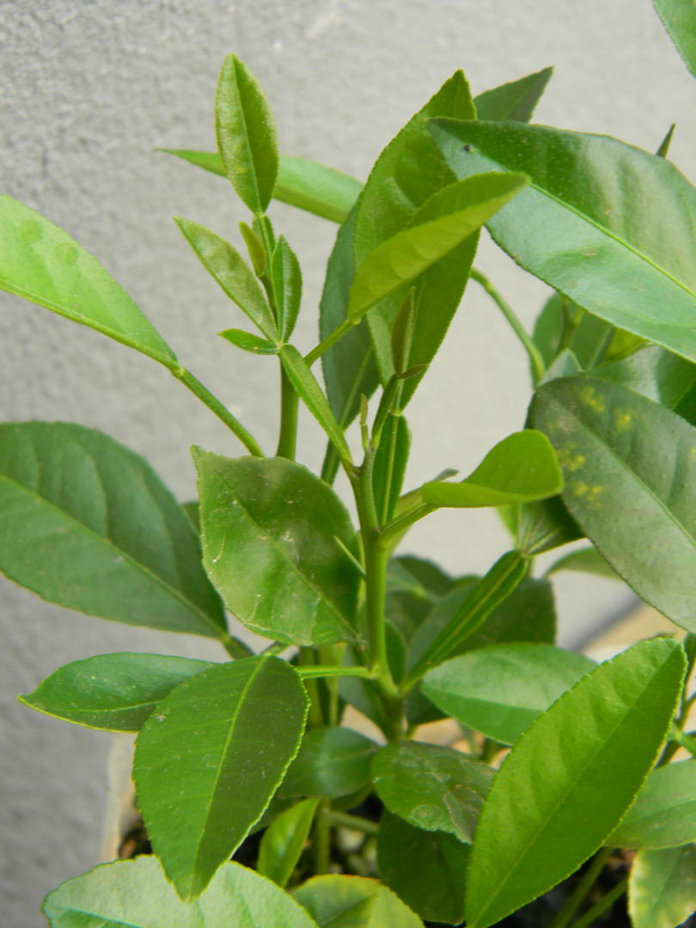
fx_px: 2225
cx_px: 348
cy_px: 464
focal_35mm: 83
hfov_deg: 17.8
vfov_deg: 23.6
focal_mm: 15.1
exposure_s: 1/59
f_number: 4.5
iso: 80
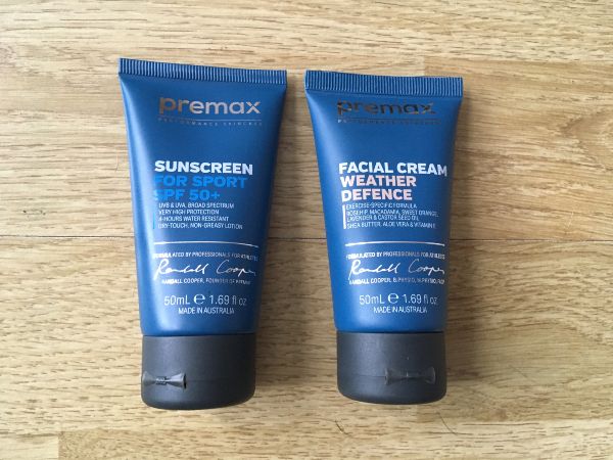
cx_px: 306
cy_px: 230
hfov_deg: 61.7
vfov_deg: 48.2
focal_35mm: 29
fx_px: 514
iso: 200
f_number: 2.2
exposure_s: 1/25
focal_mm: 4.15
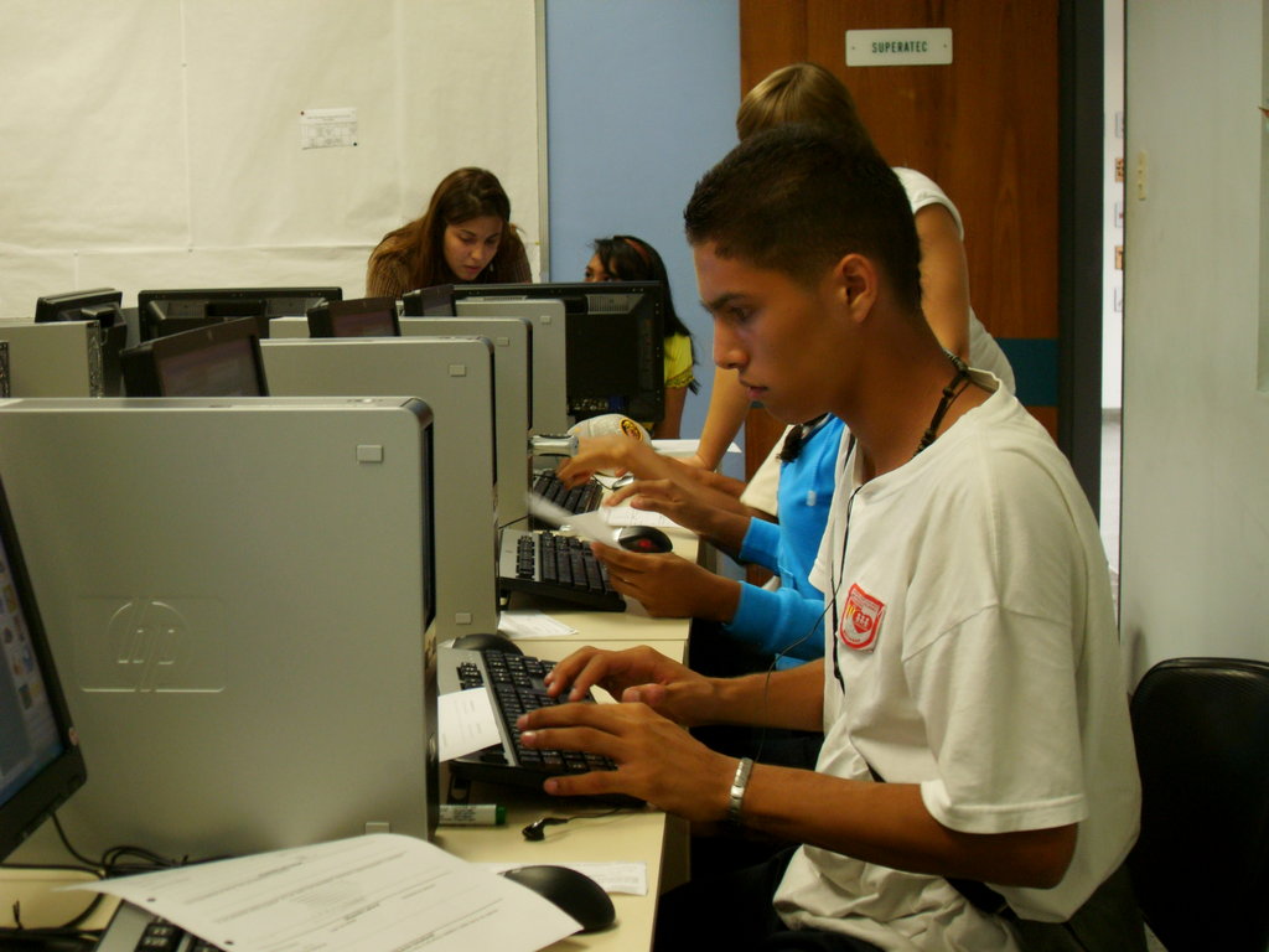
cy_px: 476
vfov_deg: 24.8
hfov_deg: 32.7
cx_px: 634
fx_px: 2163
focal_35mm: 59
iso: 100
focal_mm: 10.1
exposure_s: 1/10
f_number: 3.7
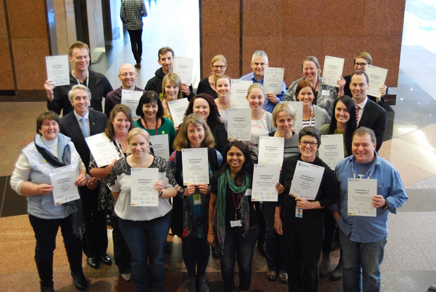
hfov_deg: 41.1
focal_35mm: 48
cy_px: 146
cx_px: 218
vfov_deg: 28.2
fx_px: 582
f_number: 4.5
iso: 1100
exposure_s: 1/30
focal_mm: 32
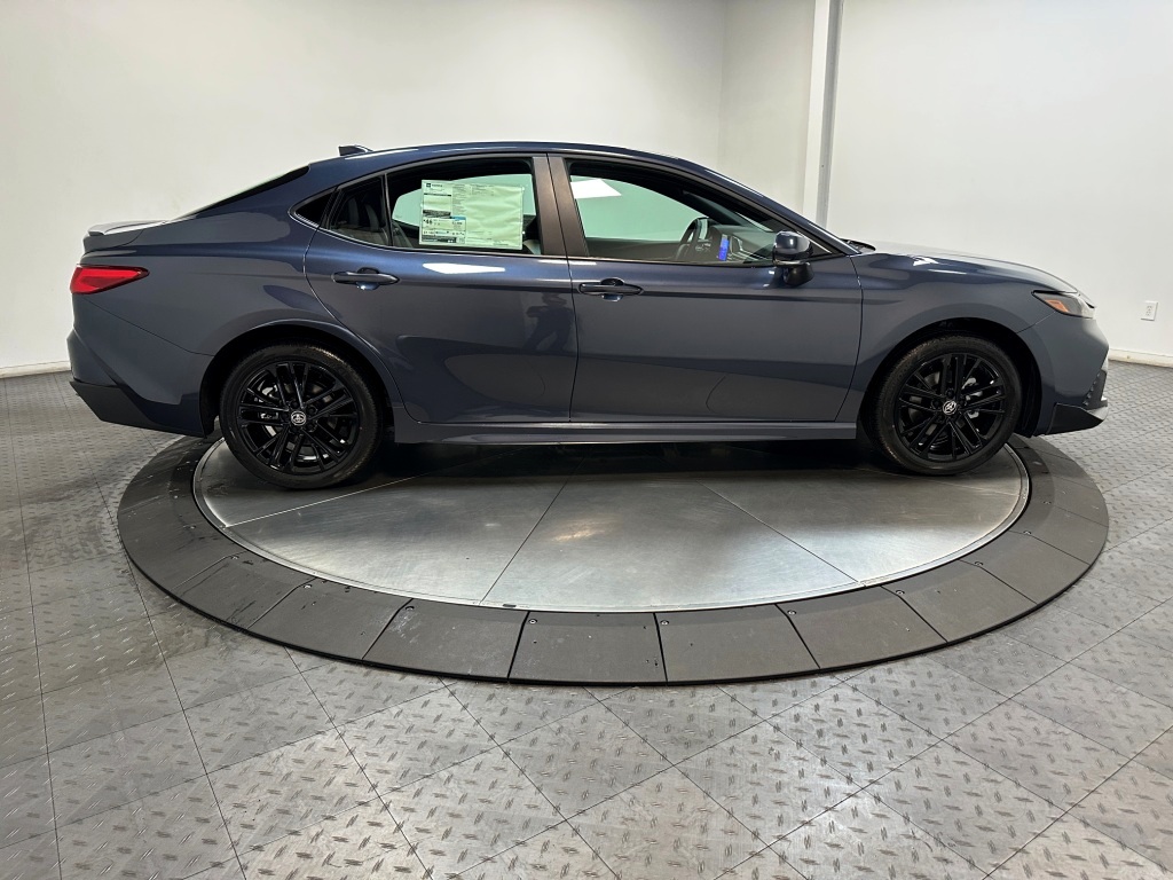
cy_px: 440
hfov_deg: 71.6
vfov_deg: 56.8
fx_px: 813
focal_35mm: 24
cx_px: 586
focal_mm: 6.86
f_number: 1.78
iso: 400
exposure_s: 1/60
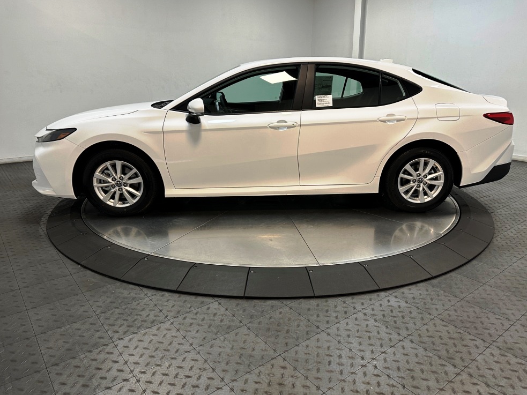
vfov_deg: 54.9
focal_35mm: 25
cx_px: 270
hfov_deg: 69.4
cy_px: 196
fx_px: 381
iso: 160
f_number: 1.78
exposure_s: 1/60
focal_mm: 6.86
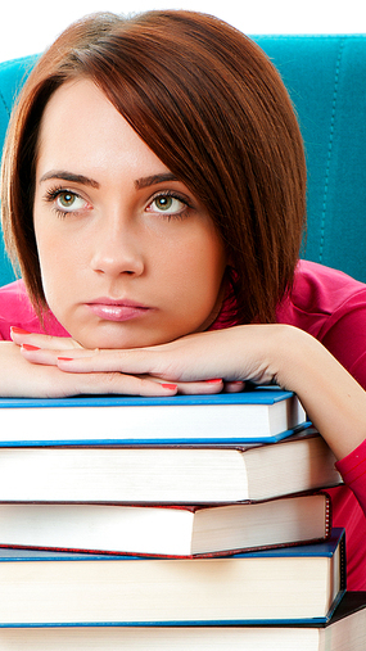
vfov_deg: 8.8
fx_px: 4225
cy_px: 319
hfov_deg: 5.0
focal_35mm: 245
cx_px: 134
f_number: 10
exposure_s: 1/200
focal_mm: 105
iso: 200
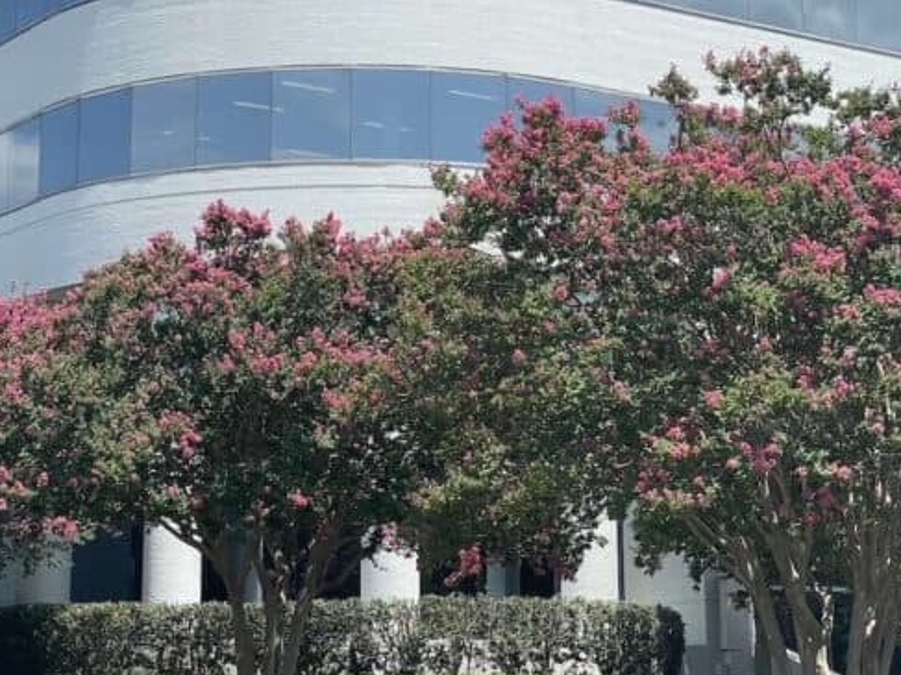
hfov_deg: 23.8
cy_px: 205
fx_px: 2134
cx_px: 357
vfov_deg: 17.9
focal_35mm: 82
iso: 25
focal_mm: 6
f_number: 2
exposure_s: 1/1295
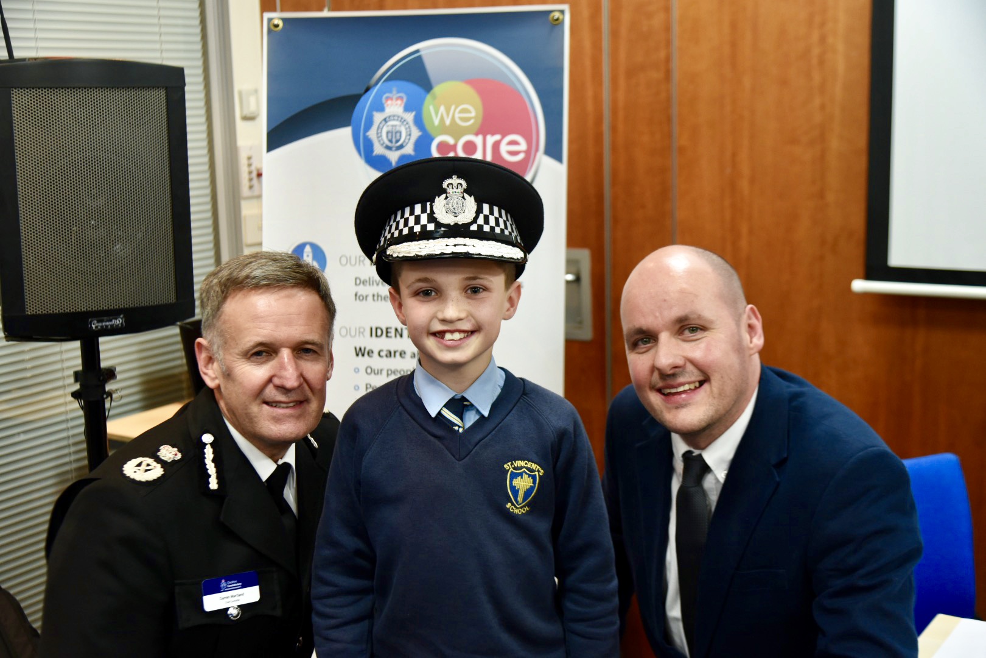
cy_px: 329
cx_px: 493
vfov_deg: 28.1
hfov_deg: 41.1
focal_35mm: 48
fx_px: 1315
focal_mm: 48
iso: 1100
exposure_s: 1/50
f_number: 4
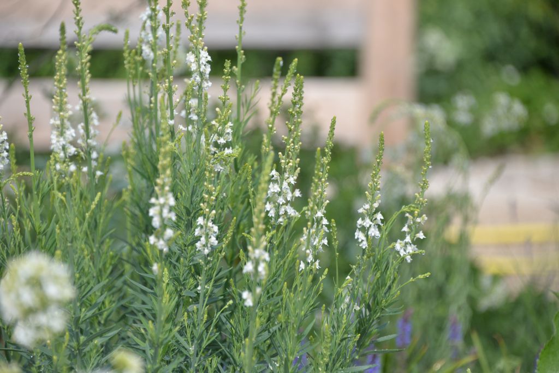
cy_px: 186
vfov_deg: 6.6
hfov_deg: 9.8
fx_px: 3263
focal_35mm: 210
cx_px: 280
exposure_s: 1/2500
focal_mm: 210
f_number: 6.3
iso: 800
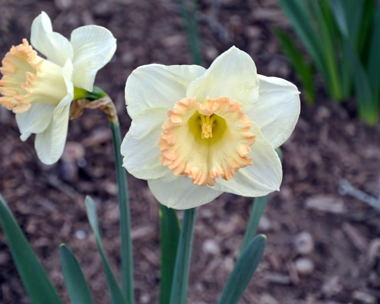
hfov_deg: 8.2
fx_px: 2644
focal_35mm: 235
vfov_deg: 6.6
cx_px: 171
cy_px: 152
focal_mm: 77.1
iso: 100
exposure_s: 1/160
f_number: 4.8
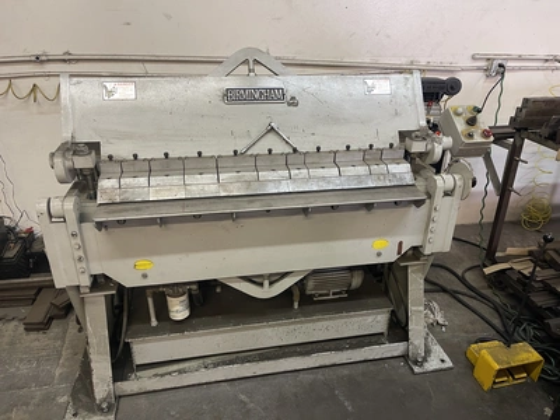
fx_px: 421
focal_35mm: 26
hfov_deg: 67.3
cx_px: 280
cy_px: 210
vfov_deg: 53.1
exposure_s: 1/59
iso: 200
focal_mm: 5.1
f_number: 1.6
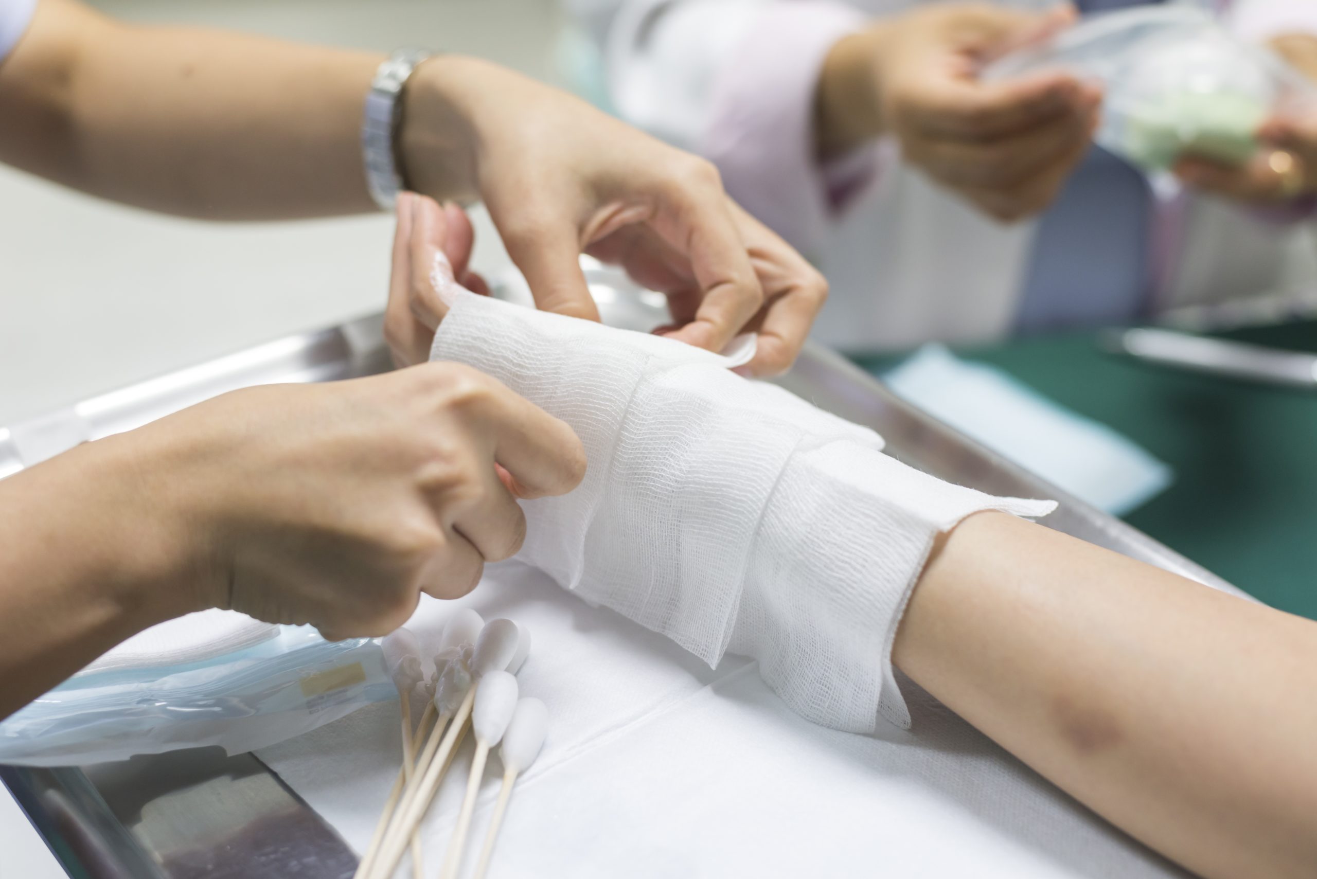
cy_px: 440
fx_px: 1830
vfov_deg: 27.0
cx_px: 658
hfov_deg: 39.6
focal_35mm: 50
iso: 1250
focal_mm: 50
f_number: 3.2
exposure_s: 1/125
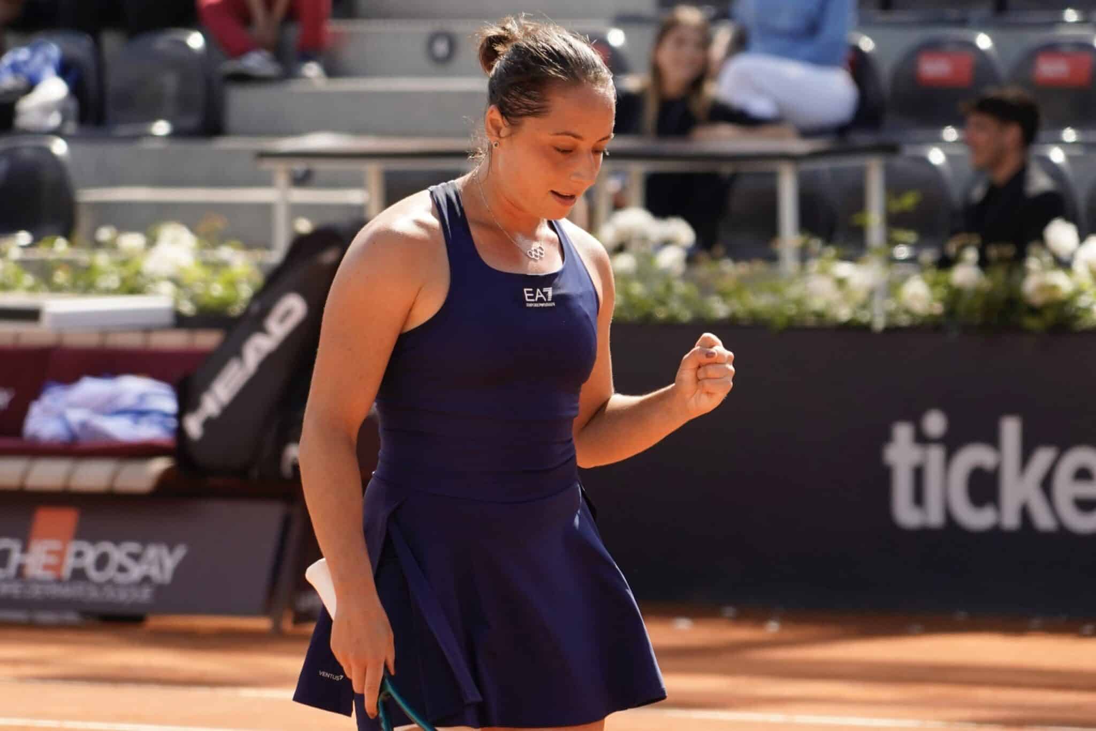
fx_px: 7307
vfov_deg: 5.7
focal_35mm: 240
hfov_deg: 8.6
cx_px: 548
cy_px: 366
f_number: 6.3
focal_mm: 240
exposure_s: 1/2500
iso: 1600
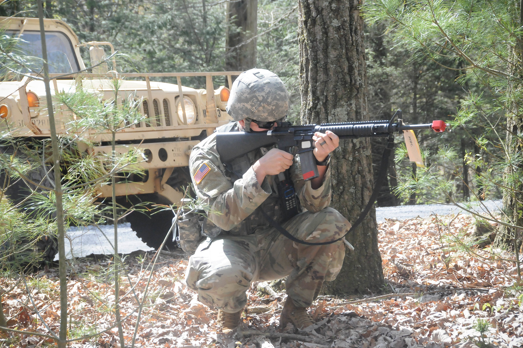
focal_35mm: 121
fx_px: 1758
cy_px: 174
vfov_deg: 11.3
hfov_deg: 16.9
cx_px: 262
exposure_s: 1/500
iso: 1600
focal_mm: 80
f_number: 11
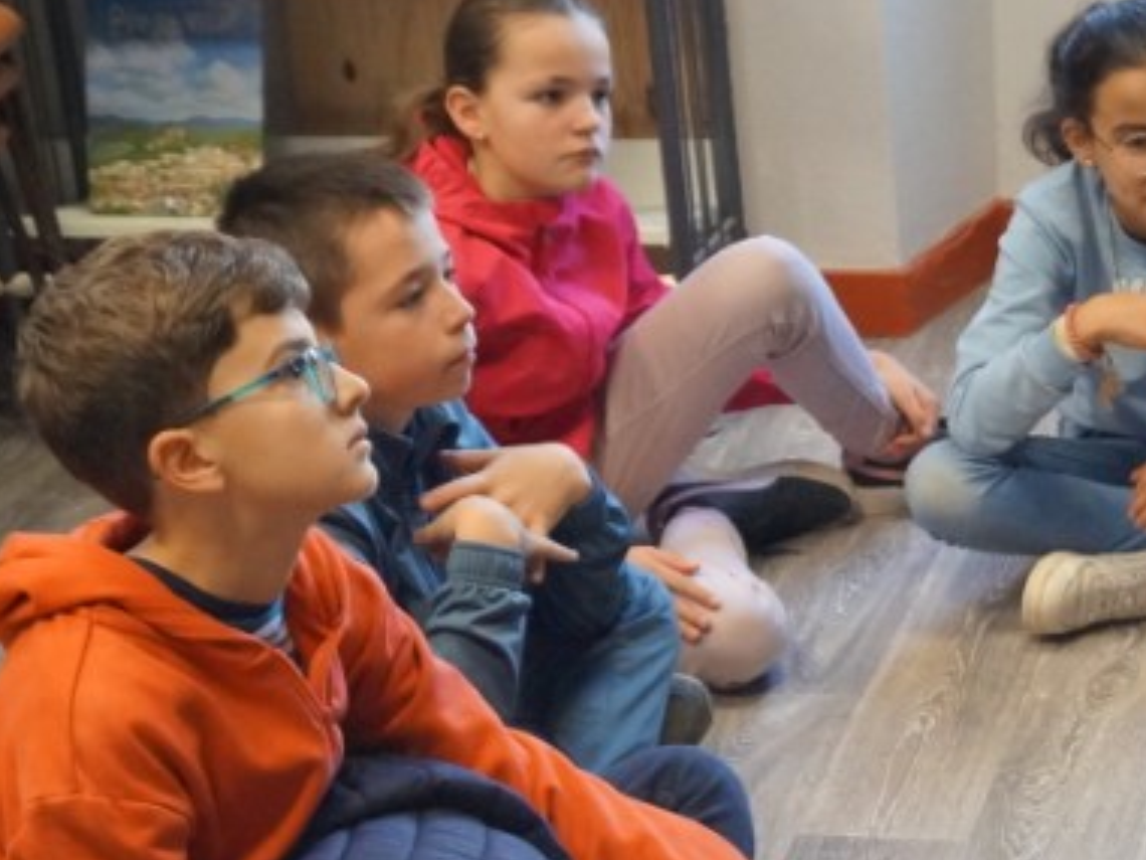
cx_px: 1402
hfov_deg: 20.1
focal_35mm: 91
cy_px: 889
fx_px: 3013
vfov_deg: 15.9
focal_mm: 20
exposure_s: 1/160
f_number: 4
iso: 1600
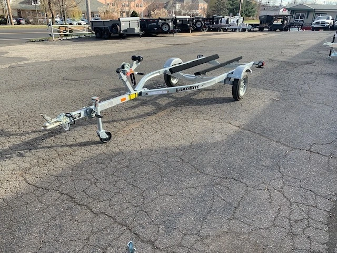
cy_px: 126
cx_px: 168
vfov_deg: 53.1
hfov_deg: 67.3
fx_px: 253
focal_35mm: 26
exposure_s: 1/515
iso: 25
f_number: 1.8
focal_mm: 4.25
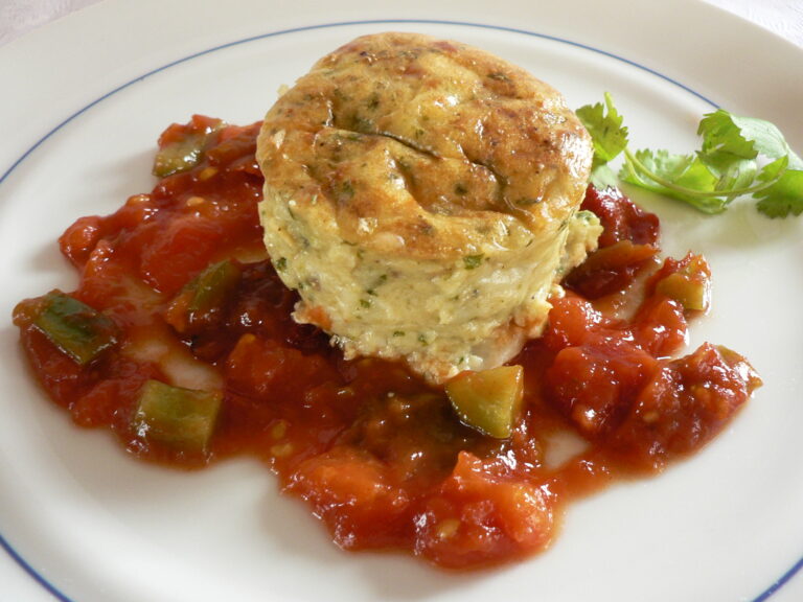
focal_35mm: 36
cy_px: 301
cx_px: 402
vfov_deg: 39.7
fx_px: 835
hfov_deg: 51.4
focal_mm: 6
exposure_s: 1/15
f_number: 2.8
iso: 200
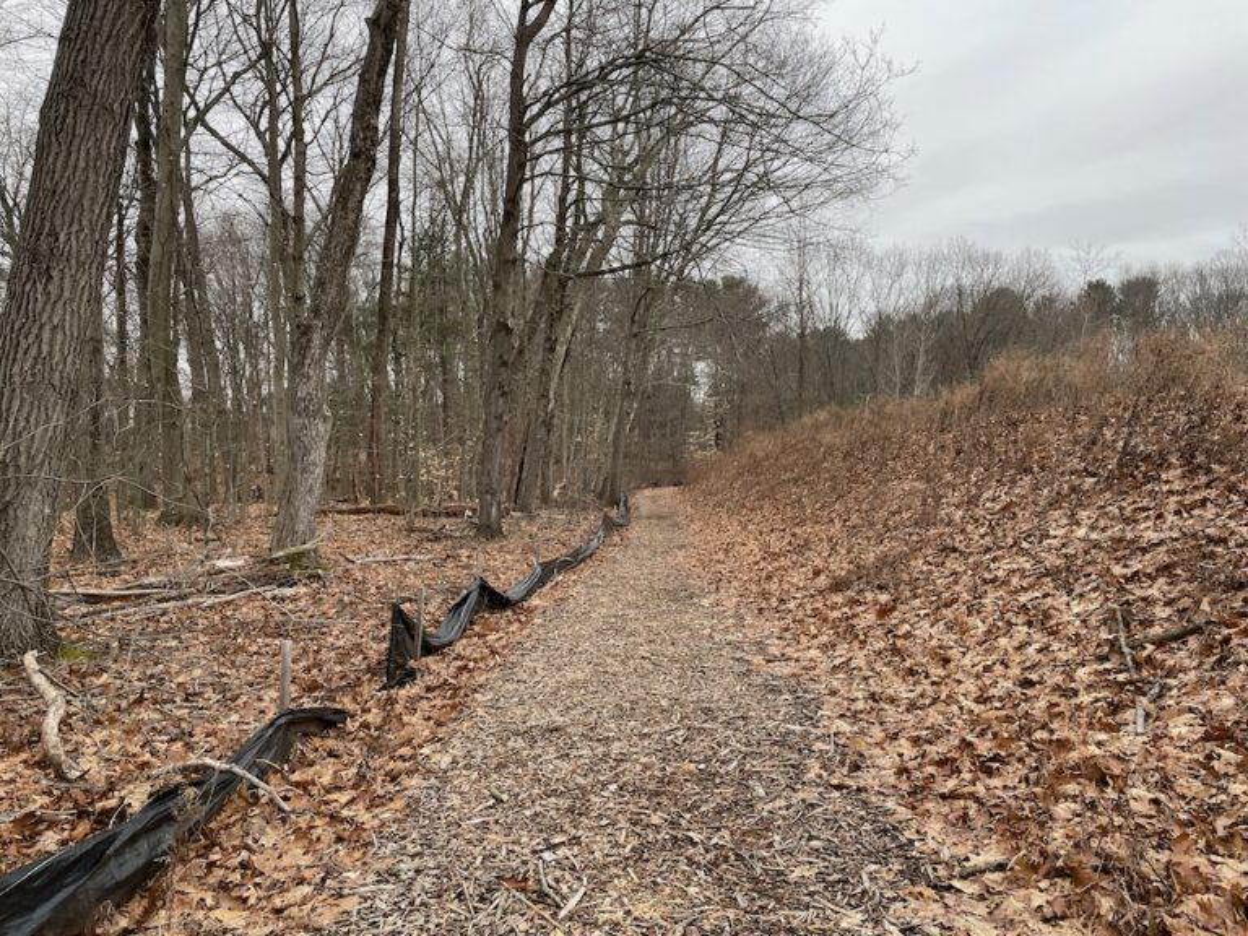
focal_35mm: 26
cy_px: 468
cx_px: 624
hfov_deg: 67.3
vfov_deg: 53.1
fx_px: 937
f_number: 1.6
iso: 32
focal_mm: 4.2
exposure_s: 1/320
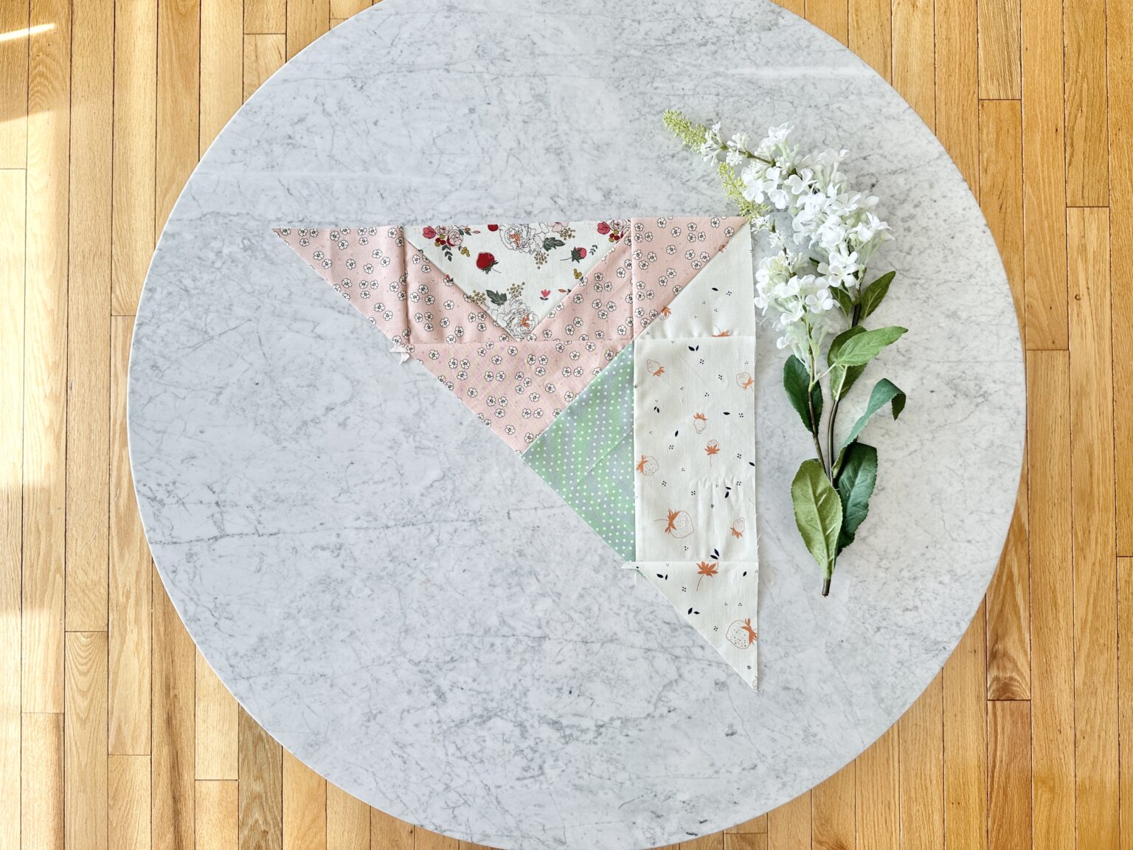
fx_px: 786
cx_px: 566
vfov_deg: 56.8
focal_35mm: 24
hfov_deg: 71.6
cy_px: 425
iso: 80
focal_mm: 6.86
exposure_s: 1/376
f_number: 1.78
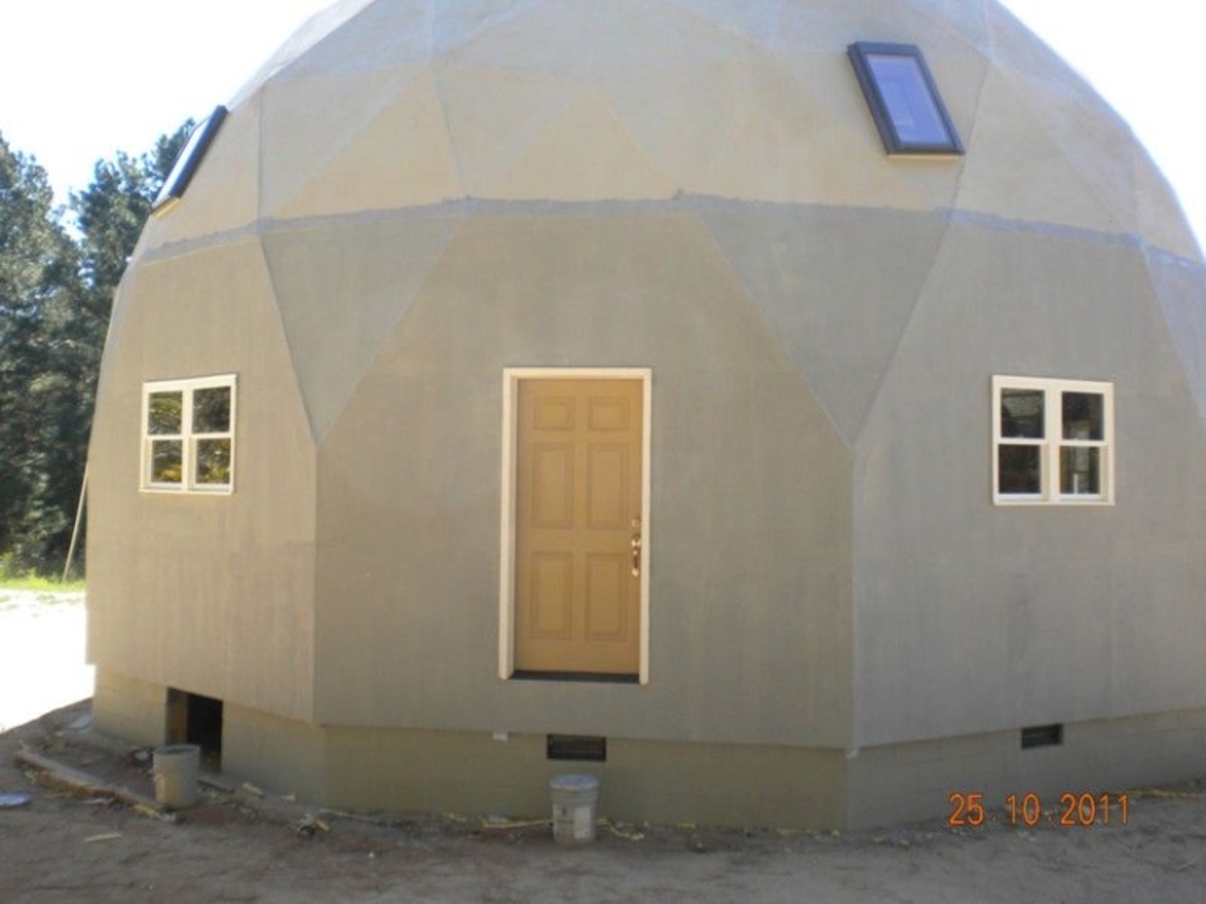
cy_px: 452
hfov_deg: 52.6
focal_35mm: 35
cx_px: 603
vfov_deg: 40.7
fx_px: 1219
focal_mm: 6.3
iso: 80
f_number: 4.6
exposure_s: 1/124
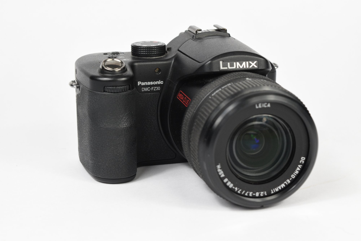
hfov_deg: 28.1
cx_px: 180
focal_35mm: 72
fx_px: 722
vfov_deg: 18.9
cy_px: 120
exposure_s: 1/200
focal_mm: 48
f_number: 7.1
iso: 1250
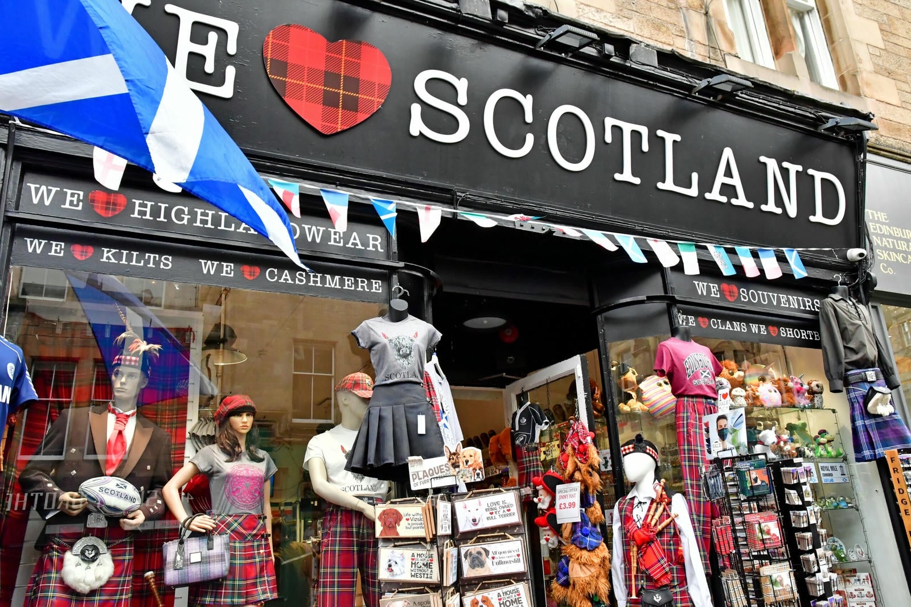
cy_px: 304
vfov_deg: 47.9
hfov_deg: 67.4
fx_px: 683
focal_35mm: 27
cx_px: 456
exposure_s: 1/320
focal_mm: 18
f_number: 9
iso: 1600
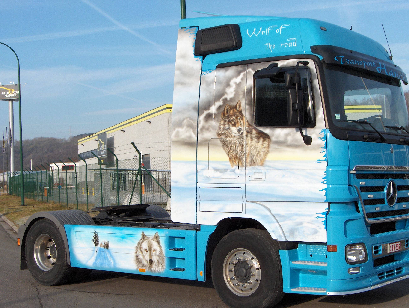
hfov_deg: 34.9
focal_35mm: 55
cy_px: 154
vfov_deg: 26.6
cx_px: 204
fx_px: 651
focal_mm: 11.4
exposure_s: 1/641
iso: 100
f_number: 5.4
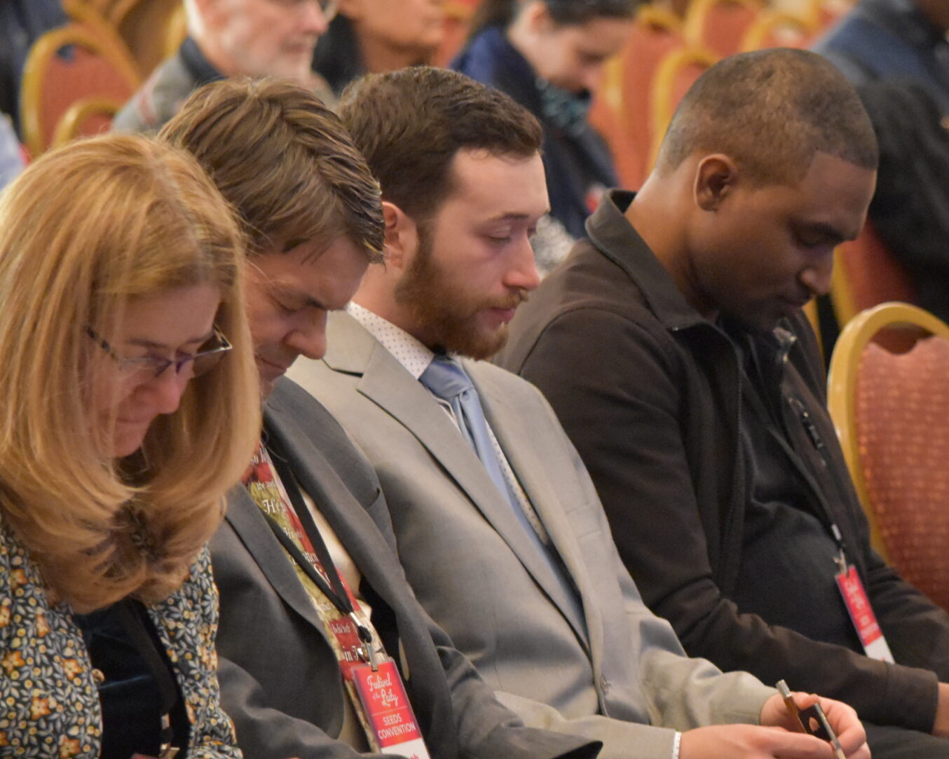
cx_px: 774
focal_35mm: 346
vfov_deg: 4.5
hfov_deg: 5.6
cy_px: 446
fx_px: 9717
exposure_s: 1/200
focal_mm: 130
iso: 6400
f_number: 4.8
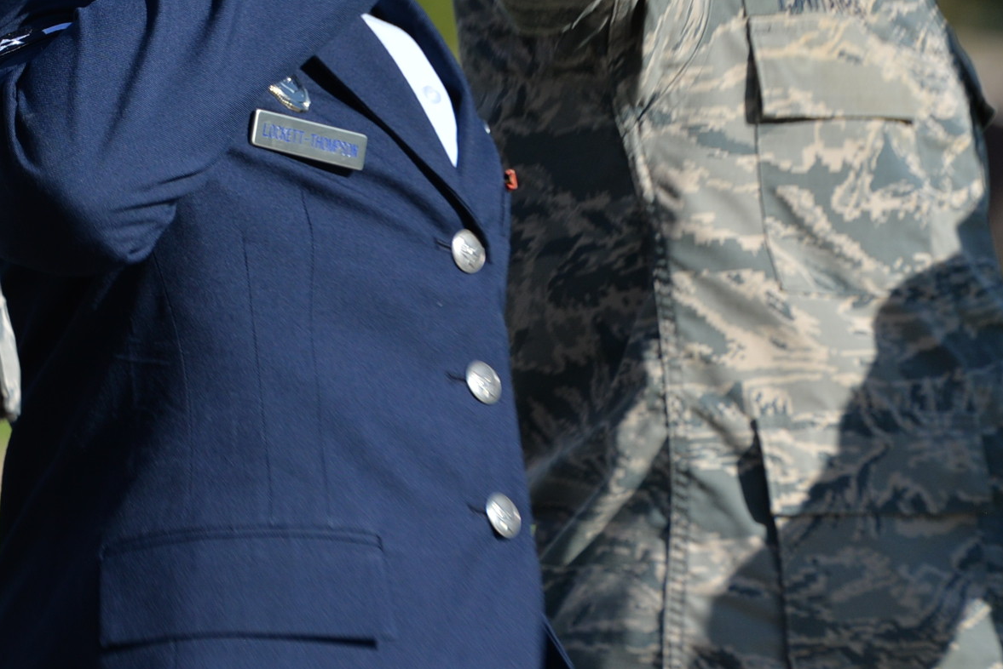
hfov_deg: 4.0
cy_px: -4
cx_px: -41
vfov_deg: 2.7
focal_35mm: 511
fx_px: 14243
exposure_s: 1/2500
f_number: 4
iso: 250
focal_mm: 200
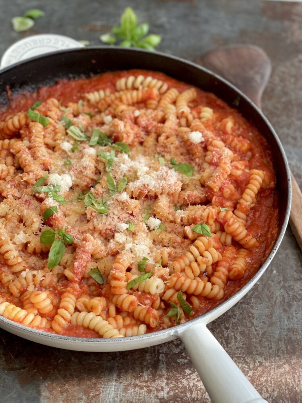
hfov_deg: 28.0
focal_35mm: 52
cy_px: 202
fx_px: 605
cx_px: 151
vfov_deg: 36.8
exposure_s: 1/122
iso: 125
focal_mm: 6
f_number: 2
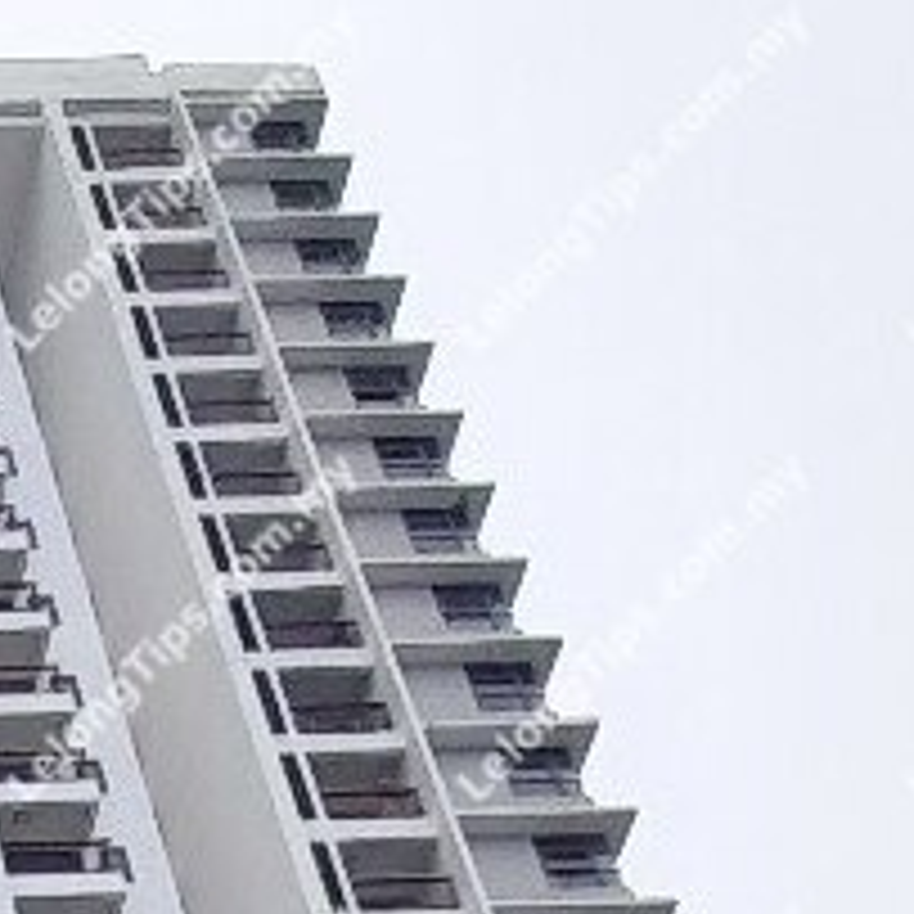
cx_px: -797
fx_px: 2629
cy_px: 2089
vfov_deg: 14.4
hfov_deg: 16.2
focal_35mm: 88
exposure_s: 1/1697
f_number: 2.2
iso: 50
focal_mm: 1.65
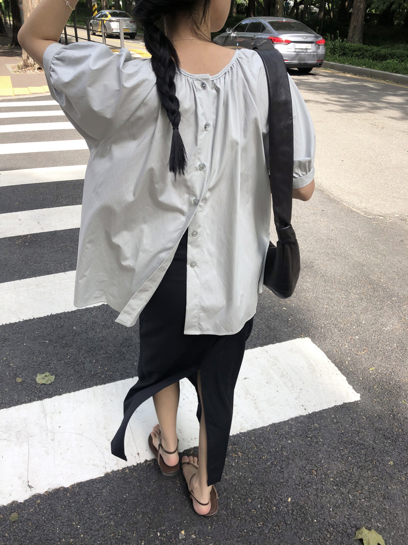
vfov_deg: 63.4
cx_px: 204
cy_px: 272
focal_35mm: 28
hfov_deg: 49.7
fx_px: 440
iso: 20
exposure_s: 1/432
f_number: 1.8
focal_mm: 3.99
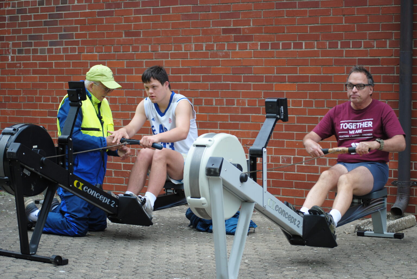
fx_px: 957
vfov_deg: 16.6
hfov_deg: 24.6
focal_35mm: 82
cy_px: 140
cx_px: 208
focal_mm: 55
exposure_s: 1/160
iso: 200
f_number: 4
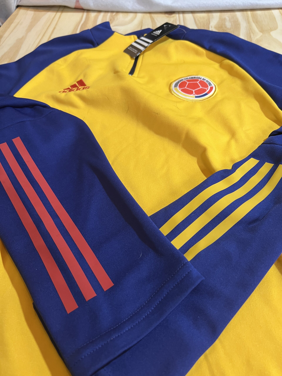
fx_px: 282
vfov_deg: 67.3
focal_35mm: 26
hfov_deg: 53.1
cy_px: 188
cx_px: 141
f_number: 1.5
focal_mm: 5.7
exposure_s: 1/50
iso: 100
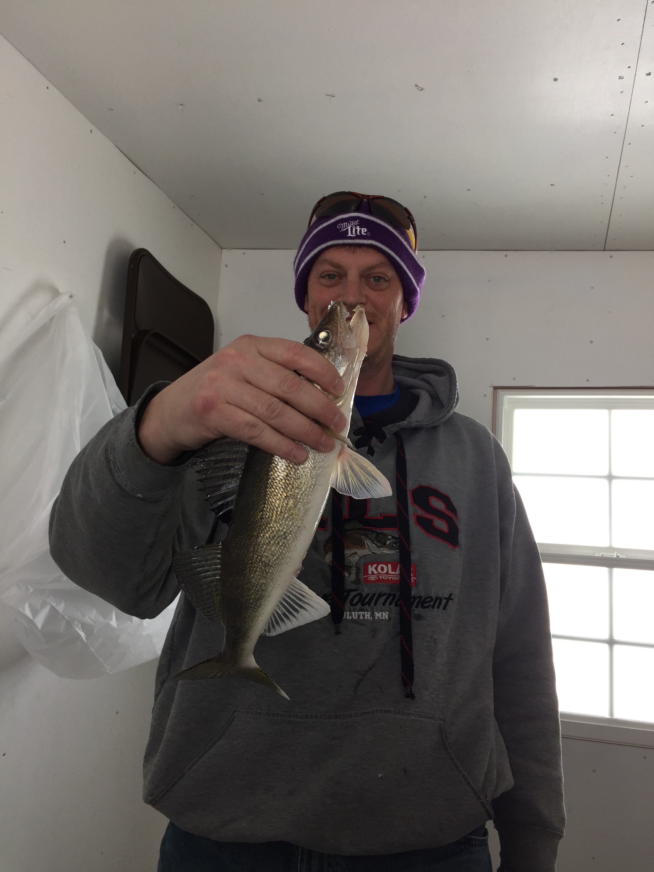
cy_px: 436
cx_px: 327
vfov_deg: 61.7
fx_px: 731
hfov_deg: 48.2
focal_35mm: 29
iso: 40
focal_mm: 4.15
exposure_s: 1/120
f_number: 2.2
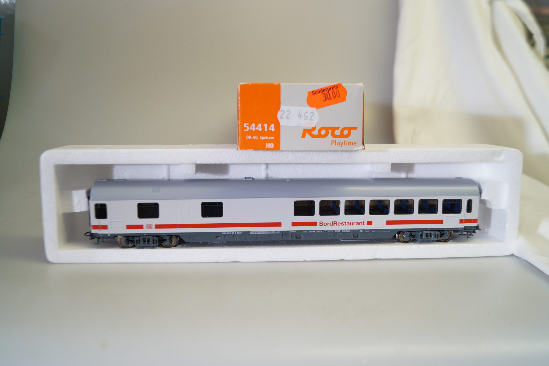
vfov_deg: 40.0
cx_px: 274
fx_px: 503
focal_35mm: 33
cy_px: 183
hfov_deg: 57.2
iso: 400
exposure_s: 1/160
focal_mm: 22
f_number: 4
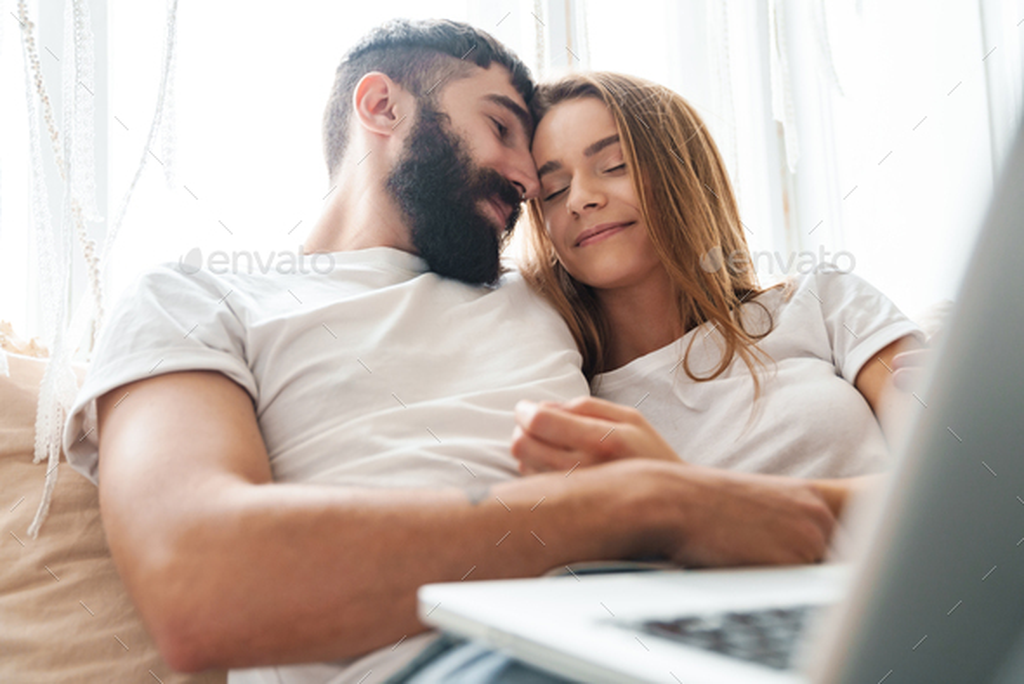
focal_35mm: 36
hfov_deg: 53.1
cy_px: 342
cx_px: 512
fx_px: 1024
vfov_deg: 36.9
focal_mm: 36
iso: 640
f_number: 2.8
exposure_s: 1/160
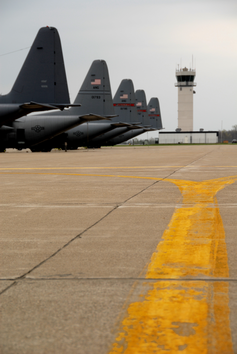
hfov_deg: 9.7
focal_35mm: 142
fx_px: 1403
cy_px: 177
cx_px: 118
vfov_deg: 14.4
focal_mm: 95
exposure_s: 1/250
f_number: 8
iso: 100
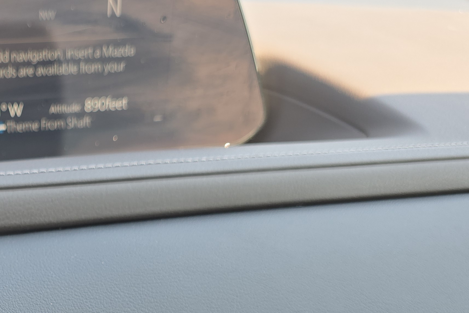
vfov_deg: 22.6
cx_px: 26
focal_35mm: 56
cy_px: 355
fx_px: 729
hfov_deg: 33.3
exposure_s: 1/64.9
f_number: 1.7
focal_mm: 6.3
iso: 16
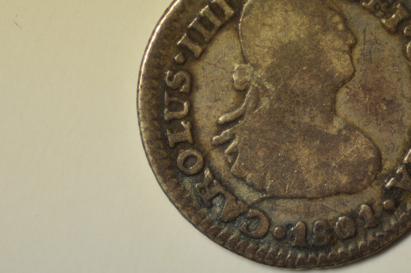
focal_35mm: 163
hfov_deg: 12.6
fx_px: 1858
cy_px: 114
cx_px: 296
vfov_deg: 8.4
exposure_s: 1/250
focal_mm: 60
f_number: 4.2
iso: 450
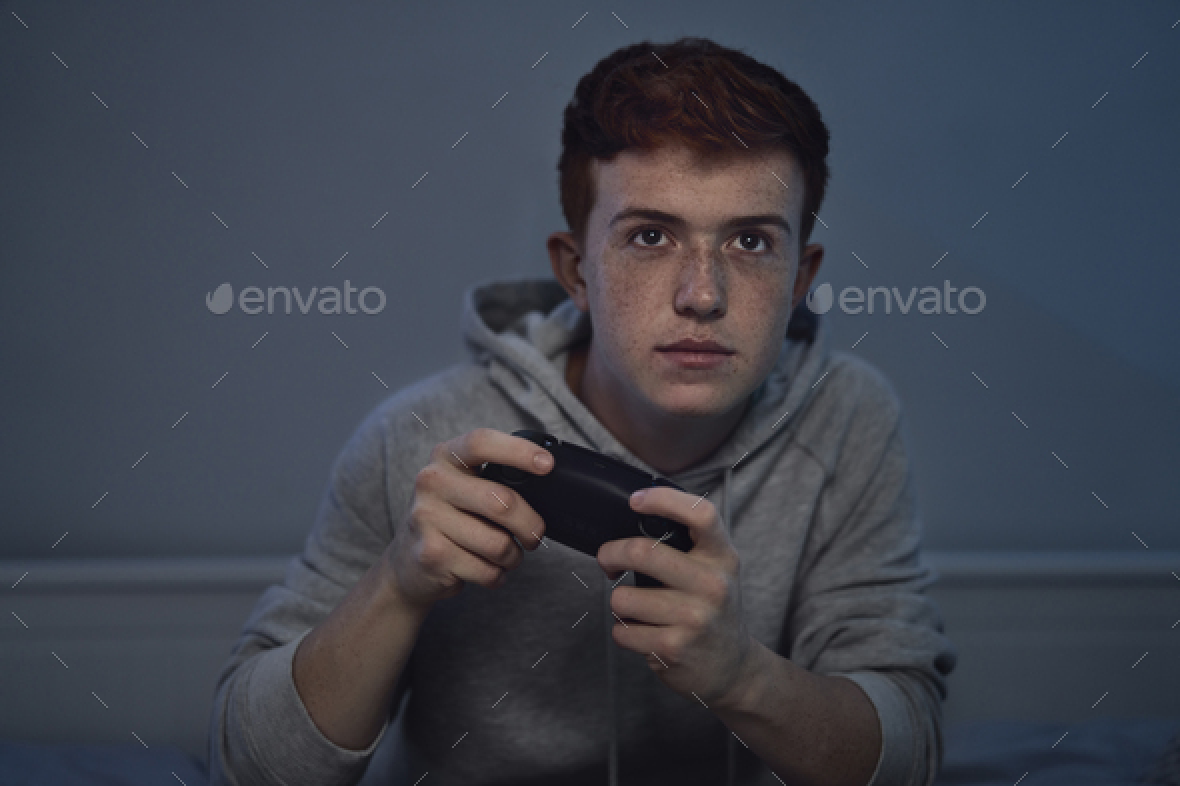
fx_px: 1638
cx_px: 590
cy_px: 393
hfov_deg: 39.6
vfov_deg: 27.0
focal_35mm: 50
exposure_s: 1/100
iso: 320
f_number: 1.6
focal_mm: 50
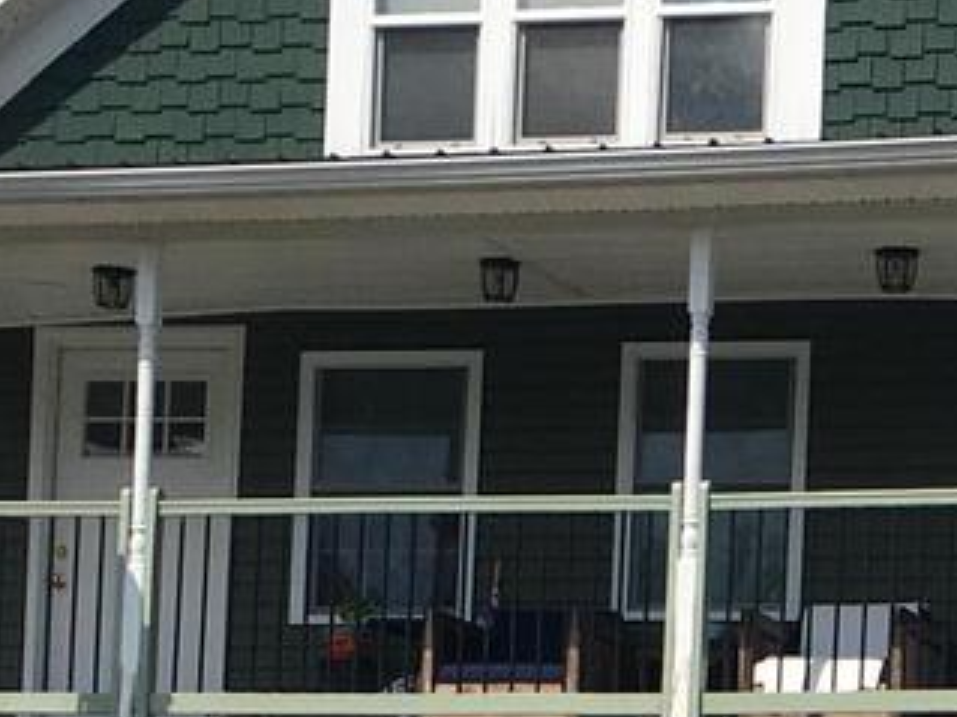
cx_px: 1074
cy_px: 1041
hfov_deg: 14.7
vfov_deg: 10.9
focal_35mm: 131
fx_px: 3620
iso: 25
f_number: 2.2
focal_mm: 4.15
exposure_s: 1/3077
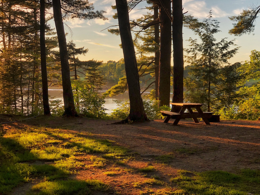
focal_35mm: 57
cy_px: 98
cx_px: 130
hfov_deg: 33.8
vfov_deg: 25.7
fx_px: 428
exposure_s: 1/211
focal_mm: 6.6
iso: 20
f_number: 2.8
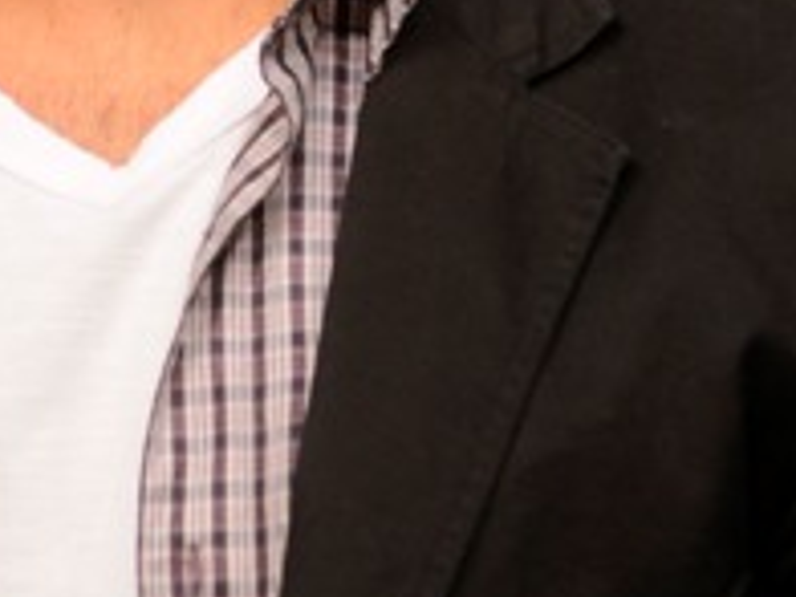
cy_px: -122
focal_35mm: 800
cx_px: 193
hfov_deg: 2.5
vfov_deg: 1.9
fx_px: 18396
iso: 1000
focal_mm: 170
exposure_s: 1/400
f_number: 3.2
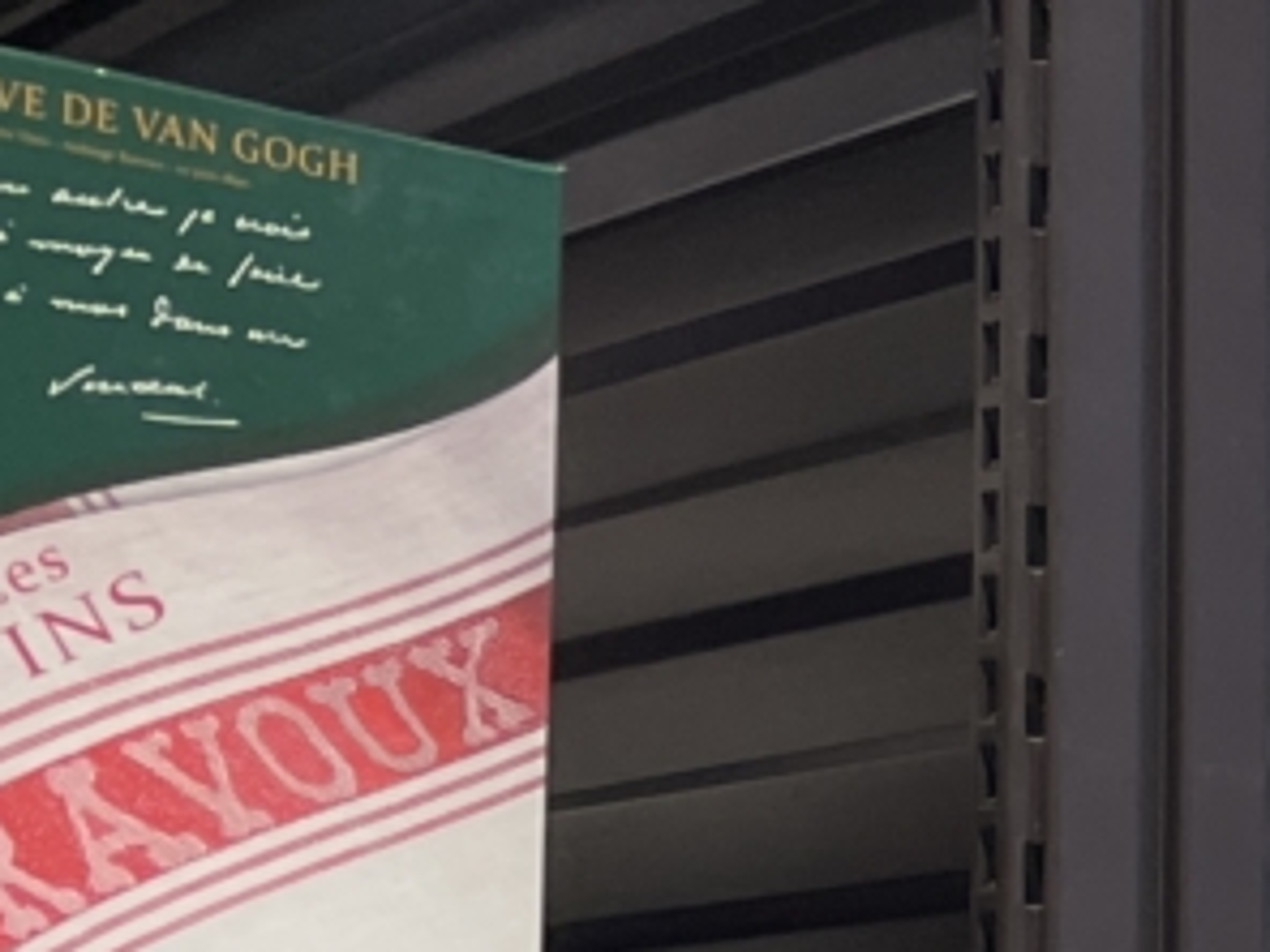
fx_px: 4953
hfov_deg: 11.7
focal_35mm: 135
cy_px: 1578
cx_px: 3132
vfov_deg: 10.5
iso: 80
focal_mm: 4.2
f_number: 1.6
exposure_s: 1/50
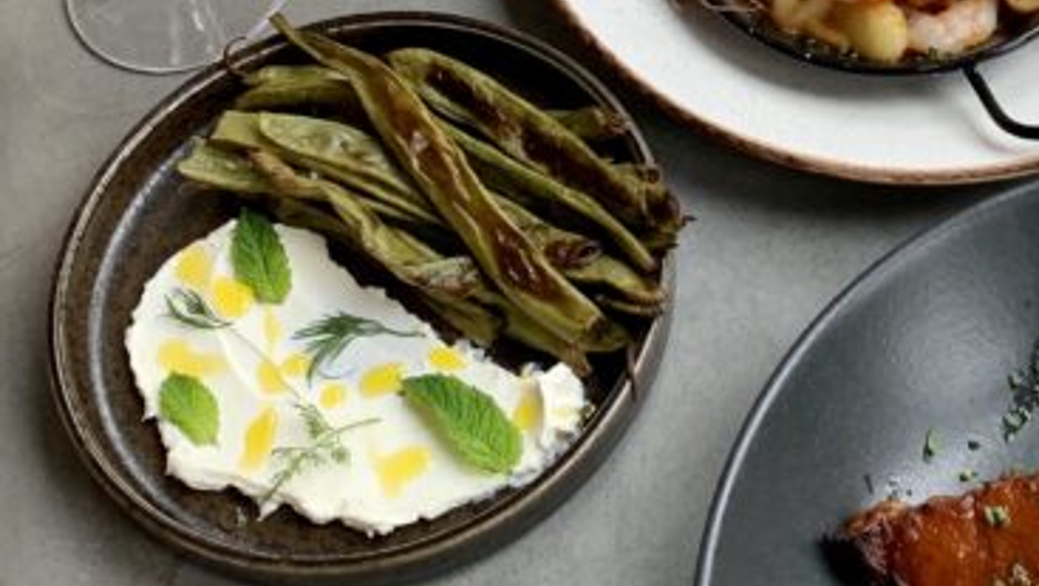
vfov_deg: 15.0
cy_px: -45
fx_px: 2178
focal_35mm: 79
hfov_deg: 26.0
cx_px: 929
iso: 100
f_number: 1.8
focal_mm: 4.25
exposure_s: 1/93
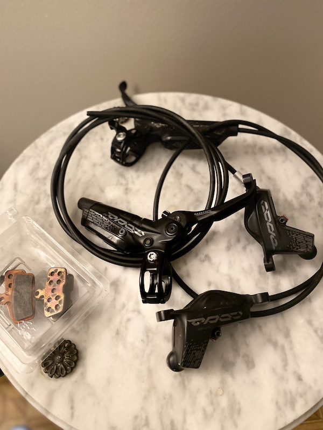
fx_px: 323
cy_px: 215
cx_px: 162
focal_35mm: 26
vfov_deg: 67.3
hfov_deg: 53.1
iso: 500
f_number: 1.8
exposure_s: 1/30
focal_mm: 4.25
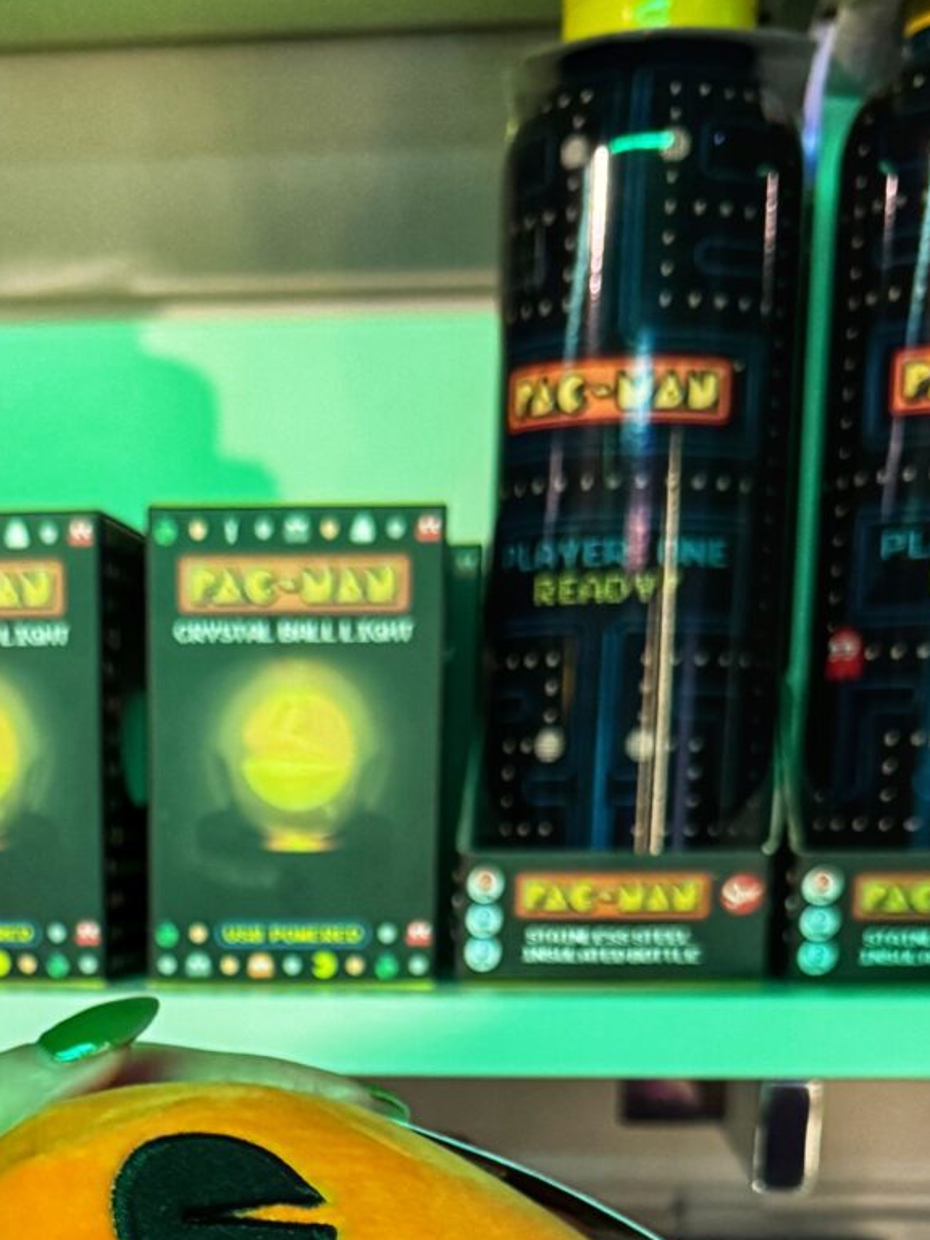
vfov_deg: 27.3
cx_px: 216
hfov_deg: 22.7
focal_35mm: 64
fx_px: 2293
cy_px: 1413
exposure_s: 1/50
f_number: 1.78
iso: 800
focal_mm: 6.76
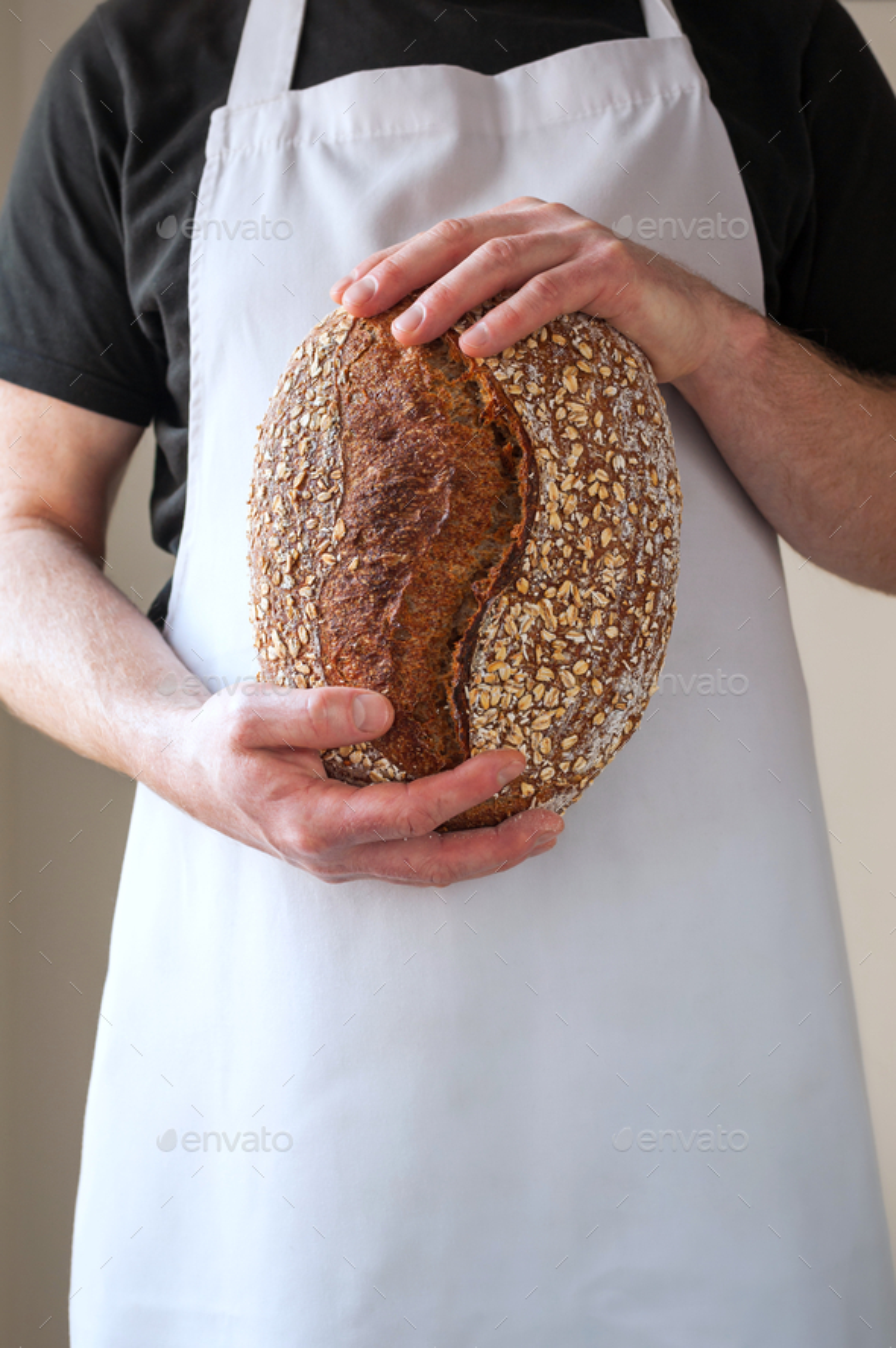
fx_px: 1869
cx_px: 448
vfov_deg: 39.6
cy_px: 674
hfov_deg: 27.0
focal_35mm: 50
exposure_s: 1/15
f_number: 5.6
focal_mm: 50
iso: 400
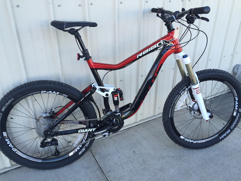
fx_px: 202
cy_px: 90
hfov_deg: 61.7
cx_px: 120
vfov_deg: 48.2
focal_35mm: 29
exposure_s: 1/120
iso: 32
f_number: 2.2
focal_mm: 4.15
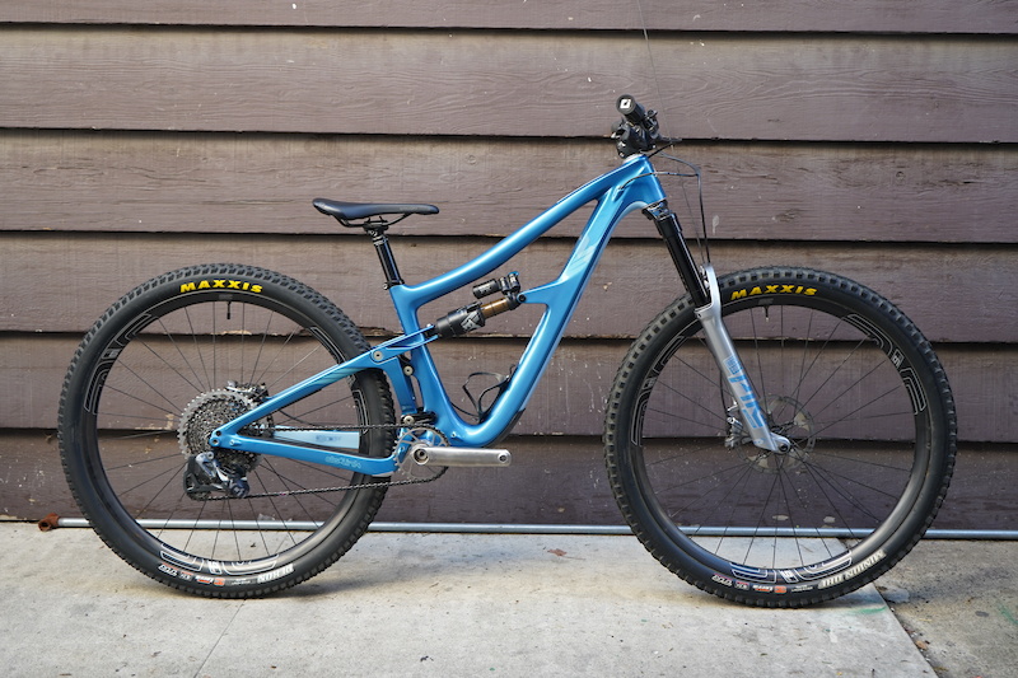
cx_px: 509
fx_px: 1046
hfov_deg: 51.9
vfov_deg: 35.9
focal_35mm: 37
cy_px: 339
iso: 400
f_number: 4
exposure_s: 1/160
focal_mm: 37
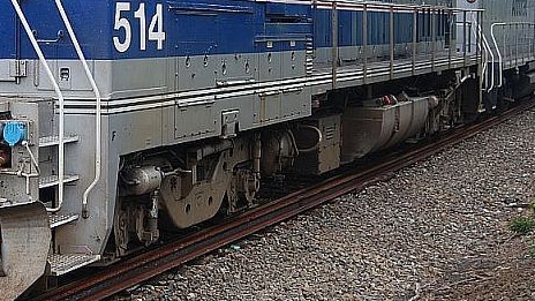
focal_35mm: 75
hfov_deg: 27.6
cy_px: 54
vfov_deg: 16.0
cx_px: 96
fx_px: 1064
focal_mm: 26
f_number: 5
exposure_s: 1/100
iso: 100
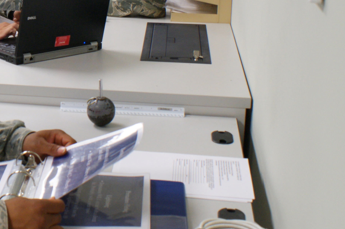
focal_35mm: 76
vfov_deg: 17.6
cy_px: 8
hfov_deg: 25.2
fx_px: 728
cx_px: -9
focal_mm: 20
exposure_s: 1/20
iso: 400
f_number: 5.6
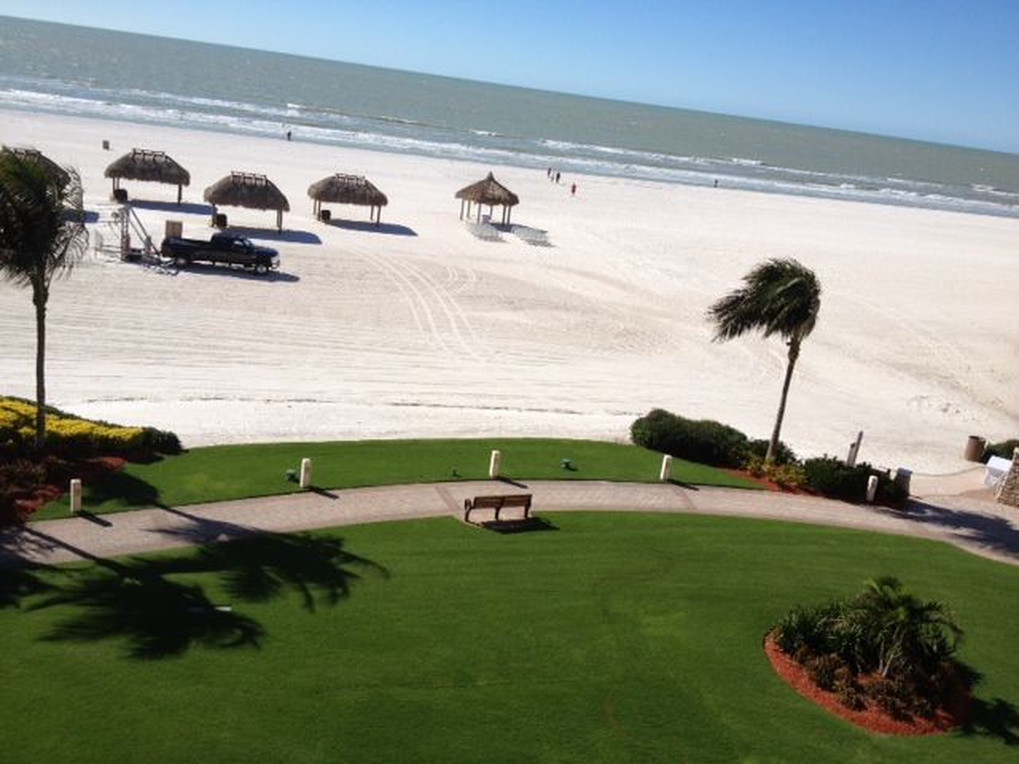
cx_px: 510
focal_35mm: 35
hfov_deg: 52.6
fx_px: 1030
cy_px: 382
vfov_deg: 40.7
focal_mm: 4.28
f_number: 2.4
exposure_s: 1/2632
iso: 50
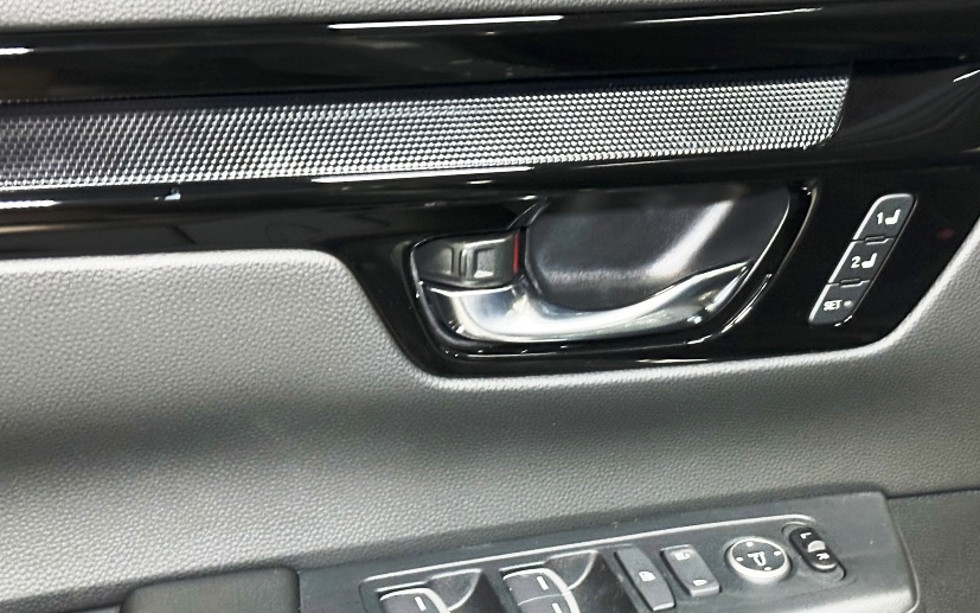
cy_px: 373
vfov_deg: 20.6
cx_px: 596
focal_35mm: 63
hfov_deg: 32.4
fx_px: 1683
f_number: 1.78
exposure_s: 1/30
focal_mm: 6.86
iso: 640
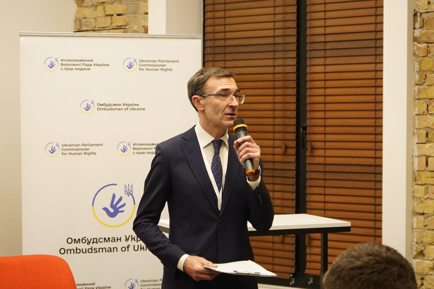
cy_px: 144
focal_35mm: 78
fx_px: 940
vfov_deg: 17.5
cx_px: 217
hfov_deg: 26.0
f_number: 4.5
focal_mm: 52
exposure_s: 1/125
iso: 800
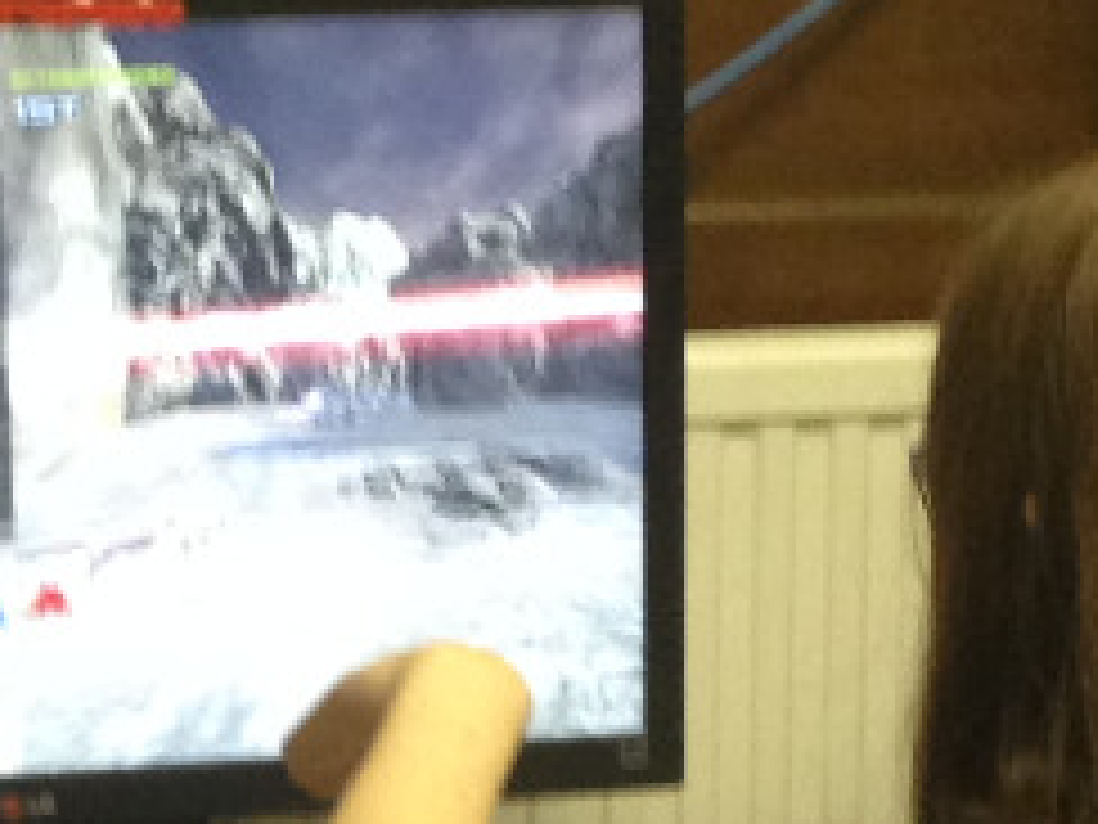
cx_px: 576
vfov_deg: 7.5
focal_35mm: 195
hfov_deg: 10.1
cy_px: 1265
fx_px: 6185
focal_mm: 4.12
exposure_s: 1/20
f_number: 2.4
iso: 160
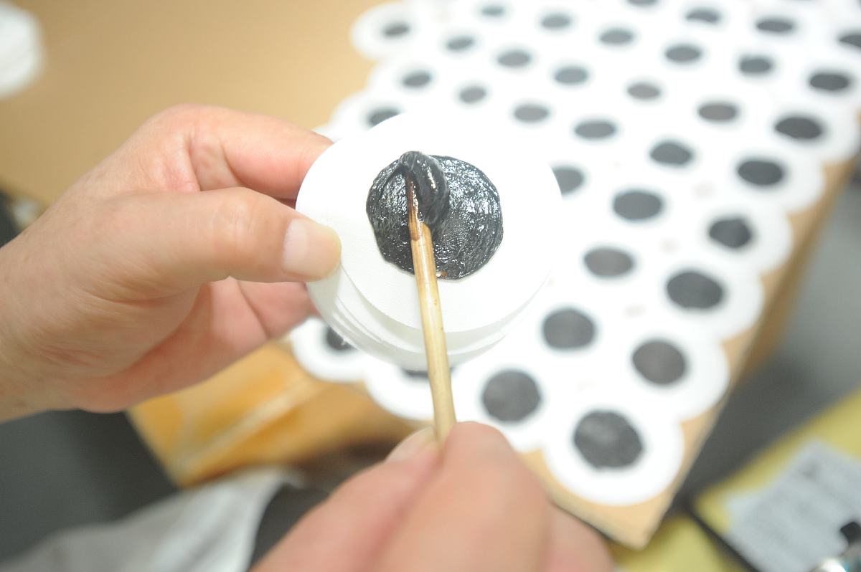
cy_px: 286
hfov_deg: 54.5
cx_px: 430
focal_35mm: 35
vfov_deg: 37.8
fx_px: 836
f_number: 5
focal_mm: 35
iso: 1600
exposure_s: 1/80
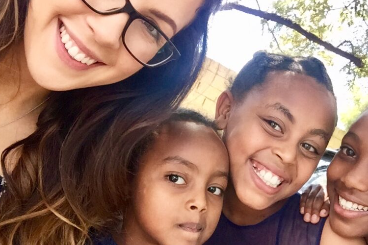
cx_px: 237
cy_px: 148
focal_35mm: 44
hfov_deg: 44.0
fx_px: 450
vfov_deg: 30.4
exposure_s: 1/50
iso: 50
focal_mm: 2.65
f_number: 2.2
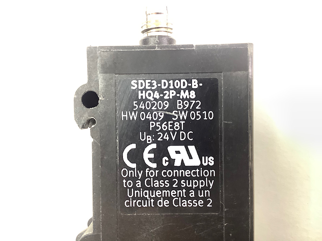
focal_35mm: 31
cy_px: 120
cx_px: 161
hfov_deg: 58.3
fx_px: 288
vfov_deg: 45.4
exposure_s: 1/33
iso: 320
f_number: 2.4
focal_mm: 3.3
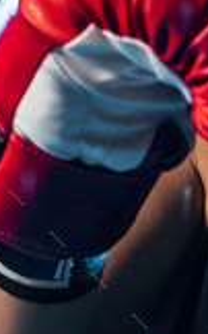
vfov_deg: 7.5
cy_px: 346
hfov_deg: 4.6
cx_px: 480
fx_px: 2535
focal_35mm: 279
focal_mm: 50
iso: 200
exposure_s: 1/200
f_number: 5
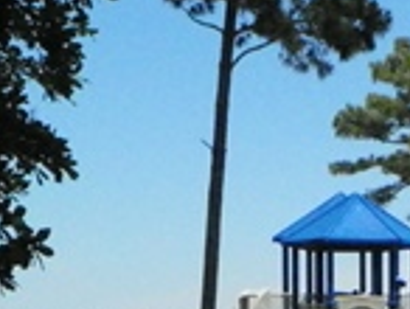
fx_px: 1602
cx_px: 345
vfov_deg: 10.8
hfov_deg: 14.5
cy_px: 396
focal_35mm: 135
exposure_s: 1/2000
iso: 800
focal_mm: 7.9
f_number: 8
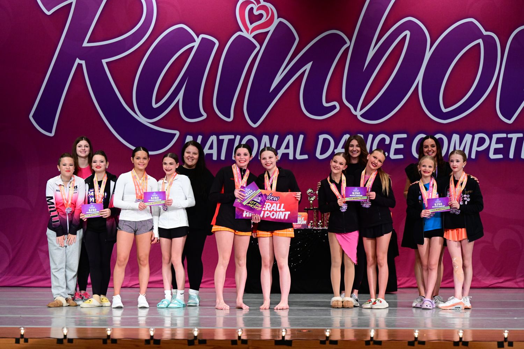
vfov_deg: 13.4
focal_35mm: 102
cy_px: 174
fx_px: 1485
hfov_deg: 20.0
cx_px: 262
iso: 5000
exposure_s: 1/800
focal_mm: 102
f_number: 3.5
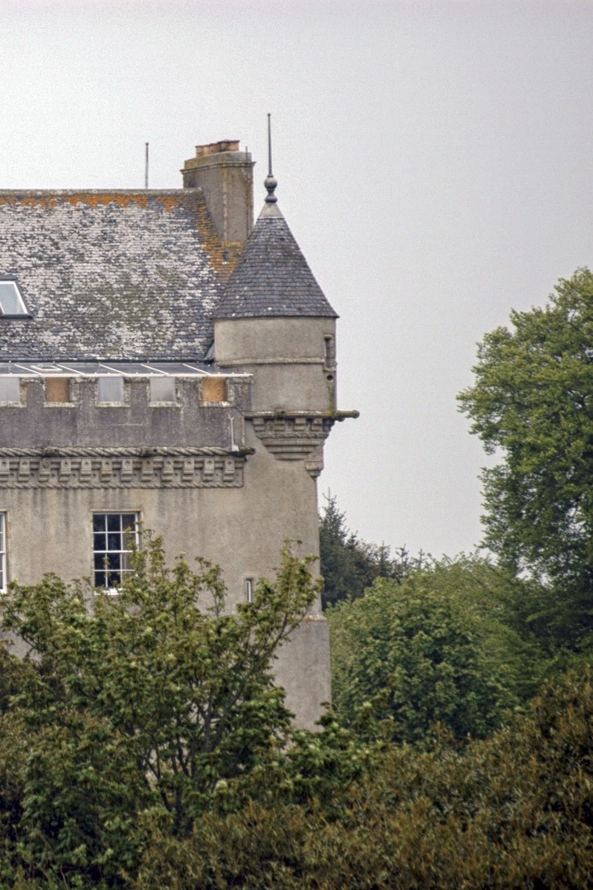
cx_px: -20
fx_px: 12279
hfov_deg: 2.8
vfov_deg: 4.1
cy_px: 445
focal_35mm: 497
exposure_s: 1/250
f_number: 5.3
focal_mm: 220
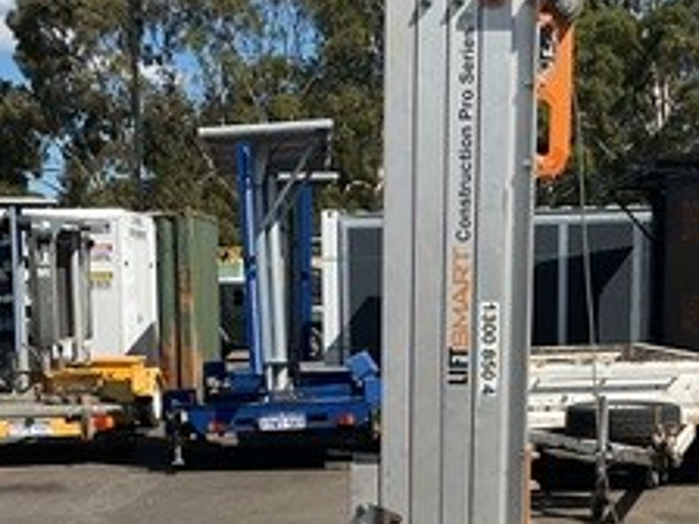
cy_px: 543
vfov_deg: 17.3
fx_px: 1676
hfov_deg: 23.5
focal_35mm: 83
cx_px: 312
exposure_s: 1/2058
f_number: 1.8
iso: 16
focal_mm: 3
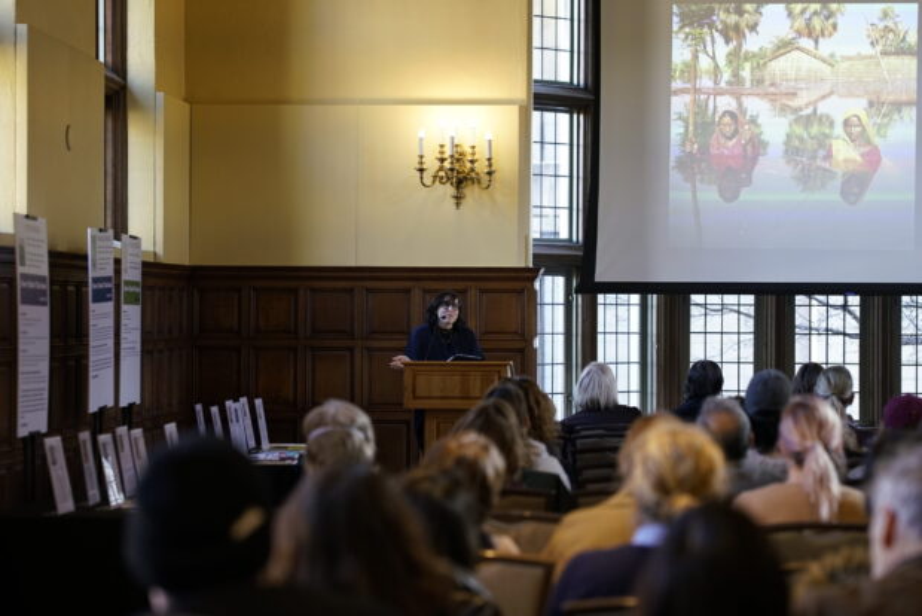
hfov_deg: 21.0
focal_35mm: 97
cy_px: 308
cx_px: 461
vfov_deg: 14.1
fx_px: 2485
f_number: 2
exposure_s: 1/160
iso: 800
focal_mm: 65
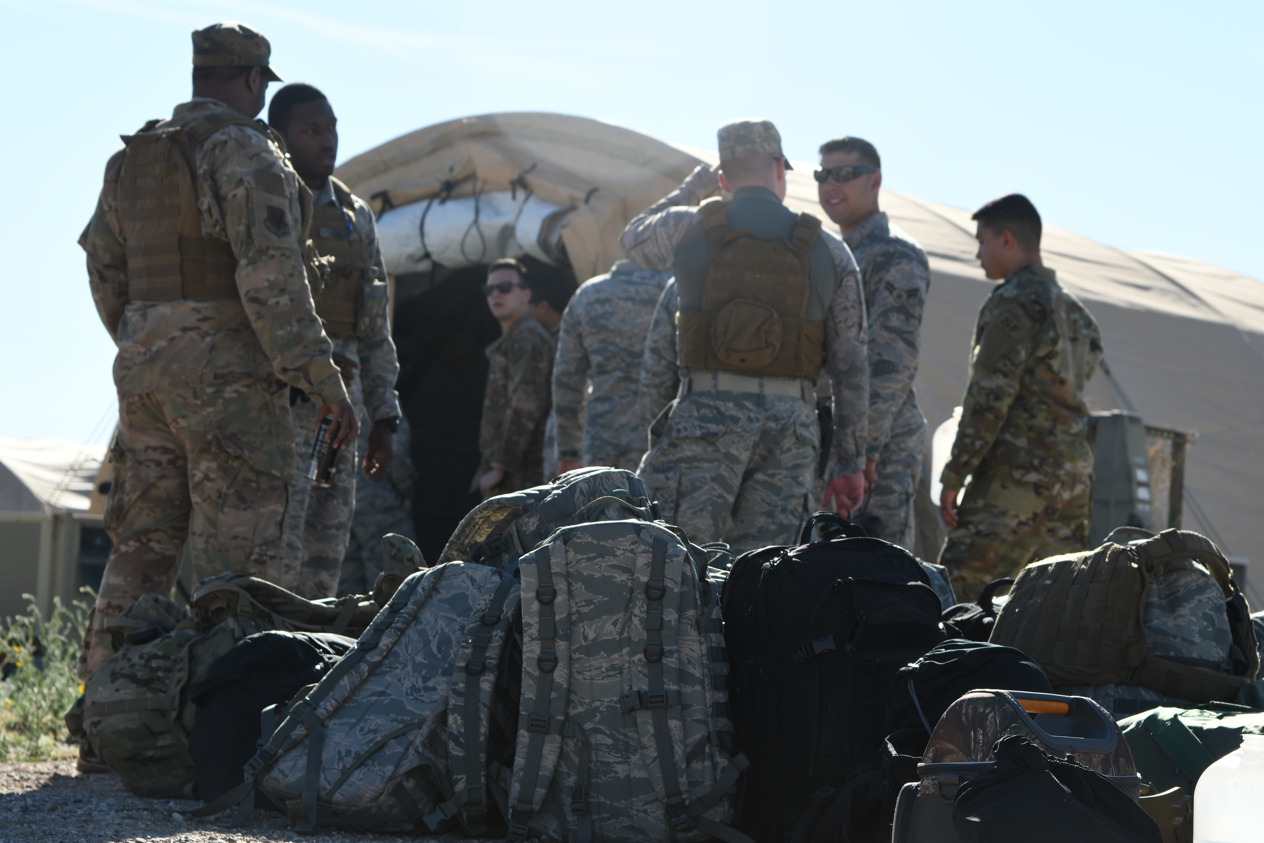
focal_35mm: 105
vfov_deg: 13.0
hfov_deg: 19.5
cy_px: 422
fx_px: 3686
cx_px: 632
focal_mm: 70
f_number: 5.6
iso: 200
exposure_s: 1/640
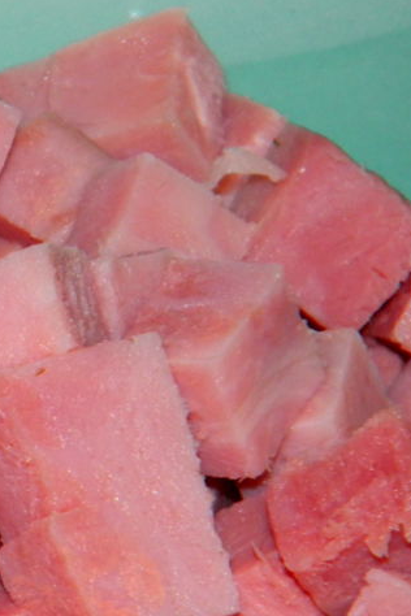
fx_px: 7038
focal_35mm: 411
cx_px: -215
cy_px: 470
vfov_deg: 5.0
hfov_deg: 3.3
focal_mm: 33.1
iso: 200
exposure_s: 1/30
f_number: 5.2
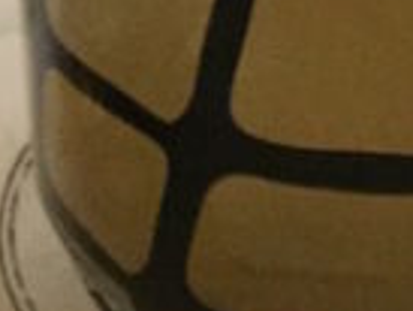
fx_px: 2508
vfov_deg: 6.9
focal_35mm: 210
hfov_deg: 9.3
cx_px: -127
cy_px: -257
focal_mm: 4.15
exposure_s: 1/15
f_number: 2.2
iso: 400
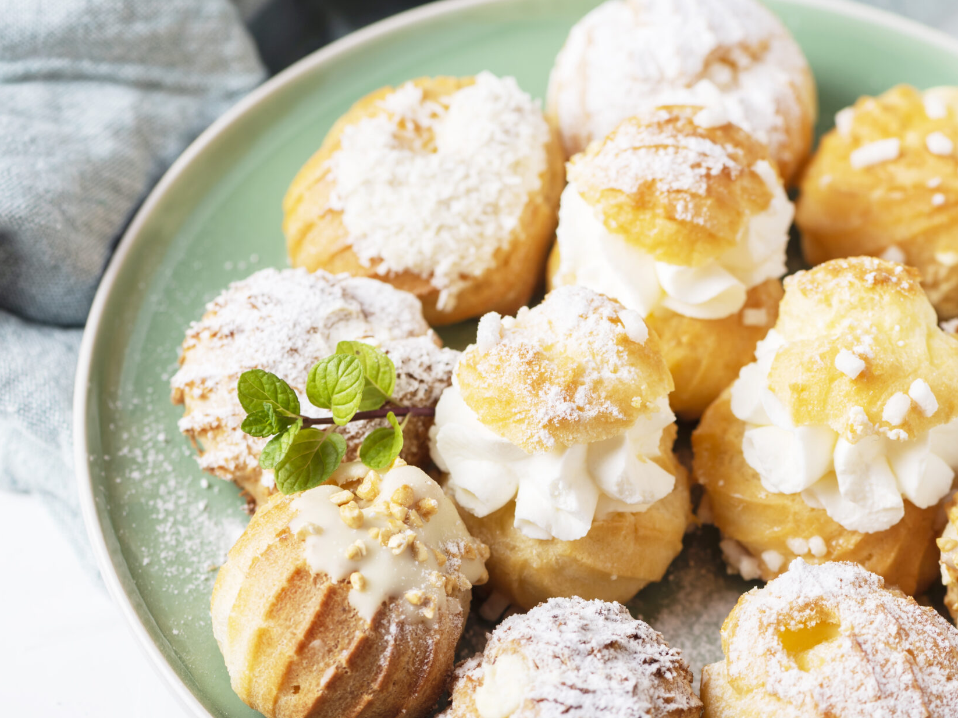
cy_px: 496
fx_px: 4345
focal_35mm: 157
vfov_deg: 9.4
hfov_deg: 12.6
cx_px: 616
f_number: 6.3
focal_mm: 105
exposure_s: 1/200
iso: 100
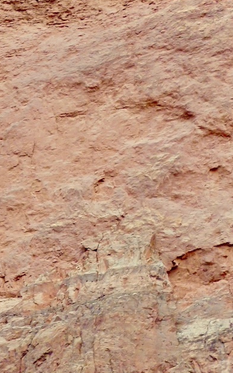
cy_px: 282
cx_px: 32
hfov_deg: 5.9
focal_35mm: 223
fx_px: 2265
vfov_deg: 9.4
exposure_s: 1/80
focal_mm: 23.55
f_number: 3.5
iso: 640
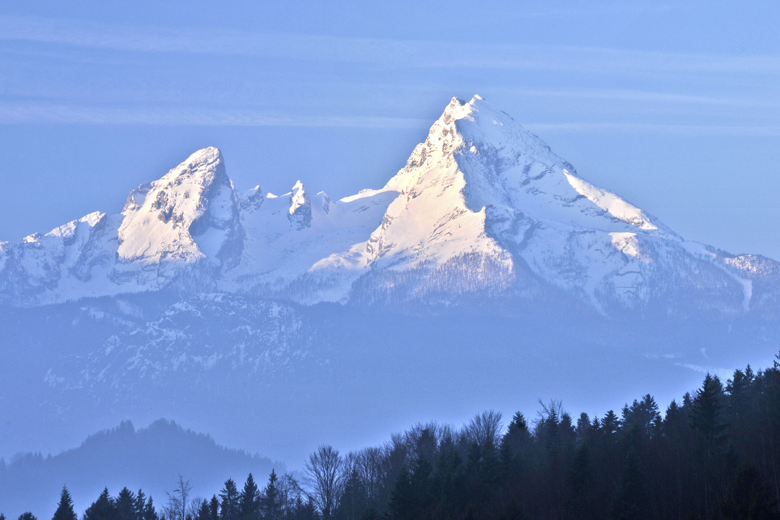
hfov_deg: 18.0
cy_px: 260
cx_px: 387
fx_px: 2459
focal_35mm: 114
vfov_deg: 12.1
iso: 200
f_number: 16
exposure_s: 1/10
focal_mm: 75
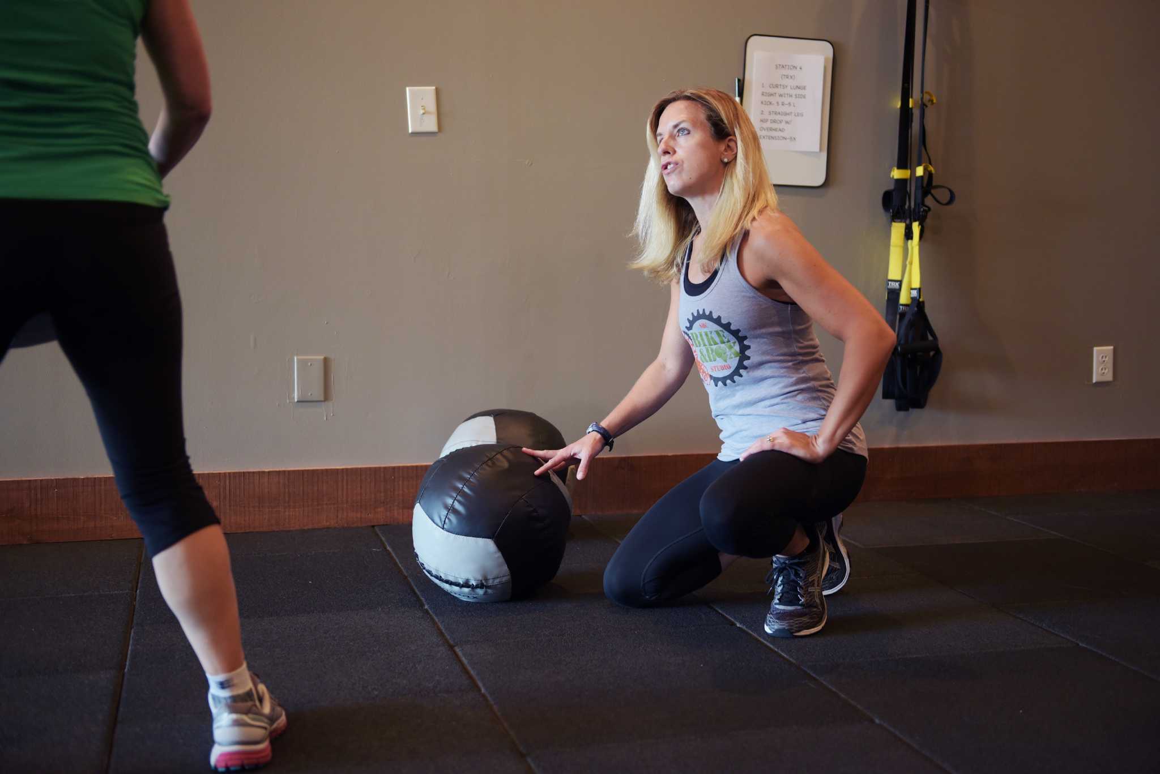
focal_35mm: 42
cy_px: 387
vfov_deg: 31.9
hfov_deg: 46.4
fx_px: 1354
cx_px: 580
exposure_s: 1/60
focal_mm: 42
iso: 800
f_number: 2.8
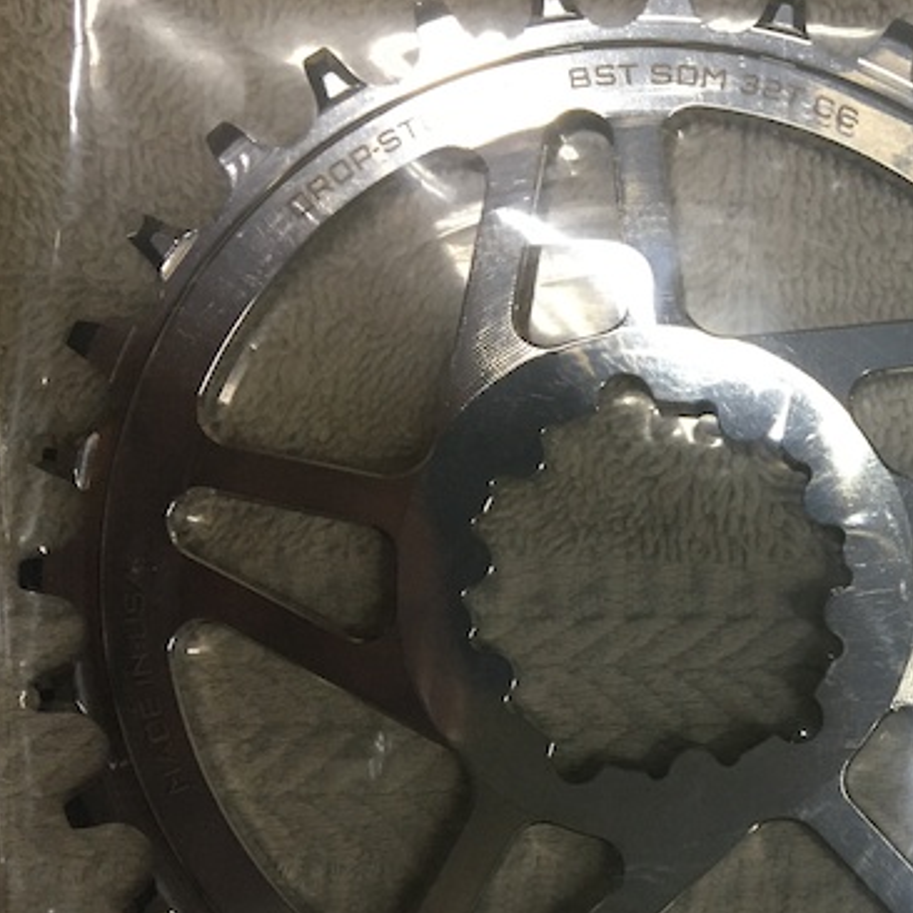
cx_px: 923
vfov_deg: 30.1
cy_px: 664
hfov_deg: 28.6
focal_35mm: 56
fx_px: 1671
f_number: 2.2
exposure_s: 1/30
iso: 100
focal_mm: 4.15
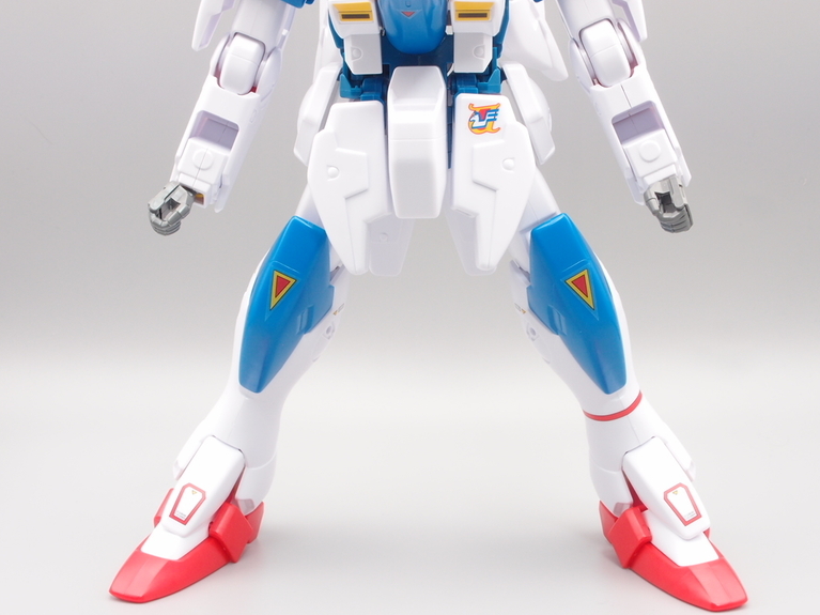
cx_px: 422
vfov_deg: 30.3
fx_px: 1137
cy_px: 317
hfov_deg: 39.7
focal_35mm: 48
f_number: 8
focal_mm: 9.87
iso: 100
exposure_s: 1/3
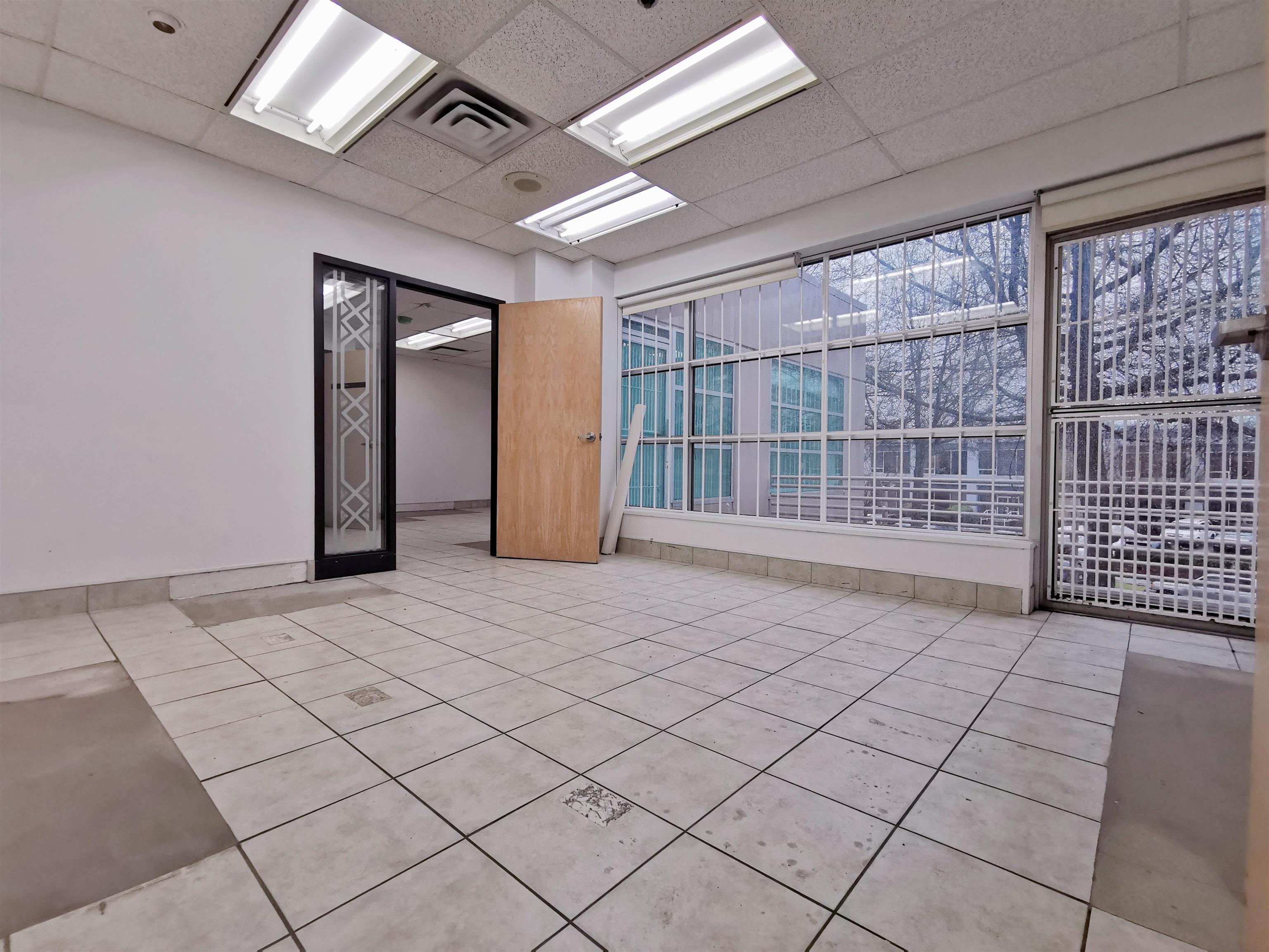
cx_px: 634
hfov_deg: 94.5
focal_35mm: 16
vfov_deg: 78.1
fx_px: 587
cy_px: 476
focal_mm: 2.35
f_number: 2.2
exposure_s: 1/120
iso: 160
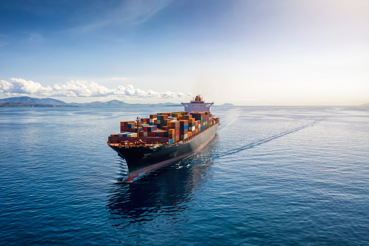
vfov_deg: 46.4
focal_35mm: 28
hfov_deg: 65.5
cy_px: 123
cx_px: 184
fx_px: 287
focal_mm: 10.26
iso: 100
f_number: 6.3
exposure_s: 1/800
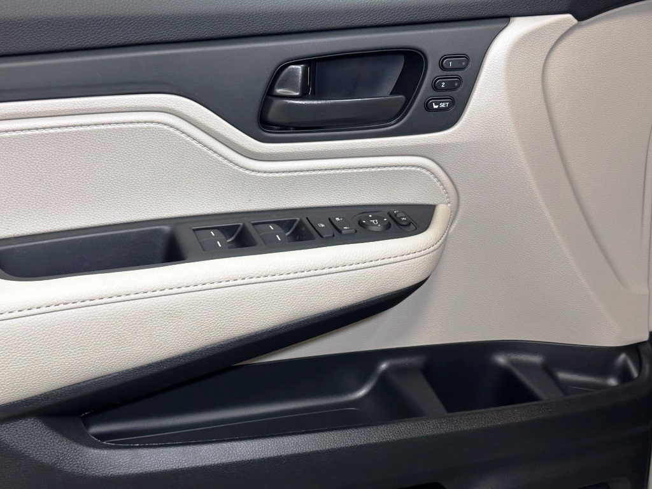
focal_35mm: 48
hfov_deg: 39.7
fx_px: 904
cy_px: 244
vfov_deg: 30.3
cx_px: 326
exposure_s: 1/40
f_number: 1.78
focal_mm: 6.86
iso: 250
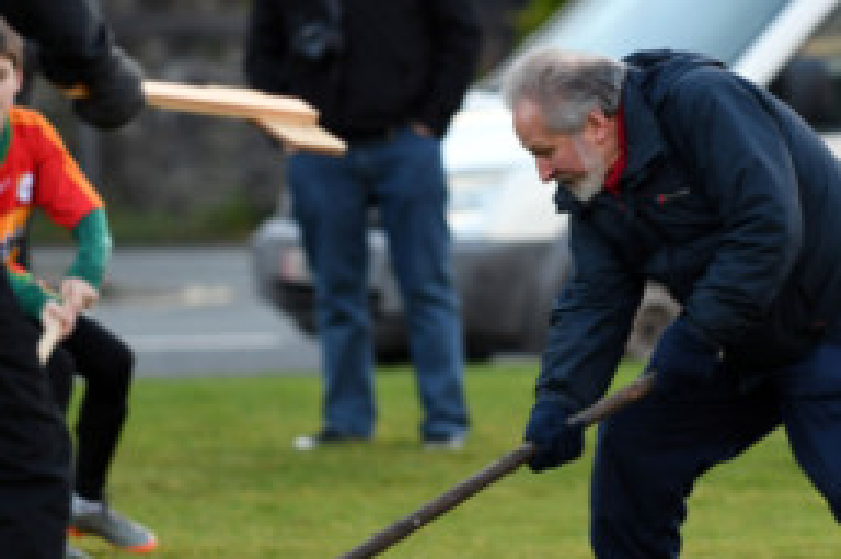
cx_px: 631
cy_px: 319
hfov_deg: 3.5
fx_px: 13651
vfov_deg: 2.3
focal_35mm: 585
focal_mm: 175
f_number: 2.8
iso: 500
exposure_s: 1/640
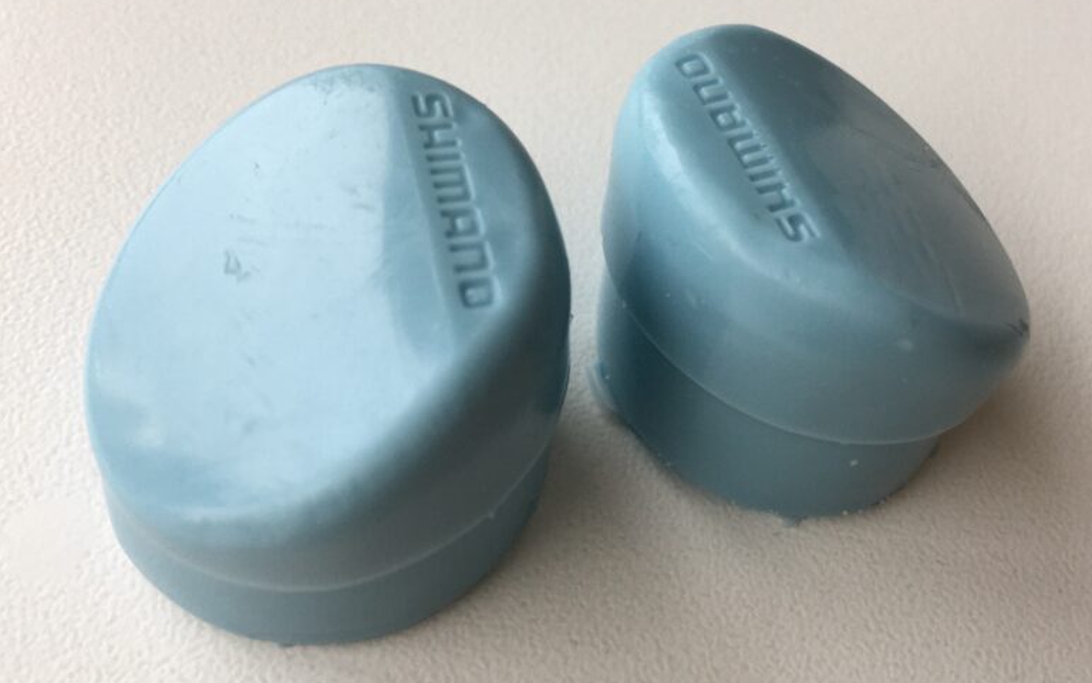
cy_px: 299
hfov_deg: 48.0
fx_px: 1220
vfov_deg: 31.2
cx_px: 636
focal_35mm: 41
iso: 32
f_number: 2.2
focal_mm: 4.15
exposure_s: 1/50
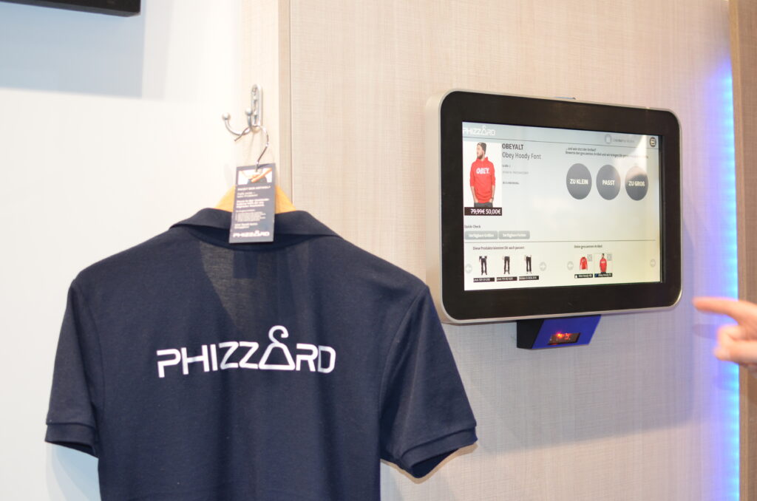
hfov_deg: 37.9
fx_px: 1102
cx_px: 378
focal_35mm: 52
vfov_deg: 25.6
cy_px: 250
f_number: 2.8
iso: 450
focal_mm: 35
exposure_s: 1/60
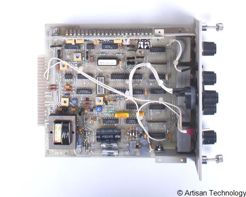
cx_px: 125
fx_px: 247
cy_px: 99
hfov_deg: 52.9
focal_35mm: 34
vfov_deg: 43.3
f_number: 13
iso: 200
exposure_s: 1/200
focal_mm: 20
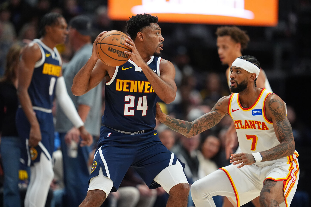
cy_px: 104
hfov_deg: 5.2
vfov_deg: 3.4
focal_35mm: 400
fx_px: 3455
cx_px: 156
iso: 5000
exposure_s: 1/2000
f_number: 3.2
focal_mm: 400
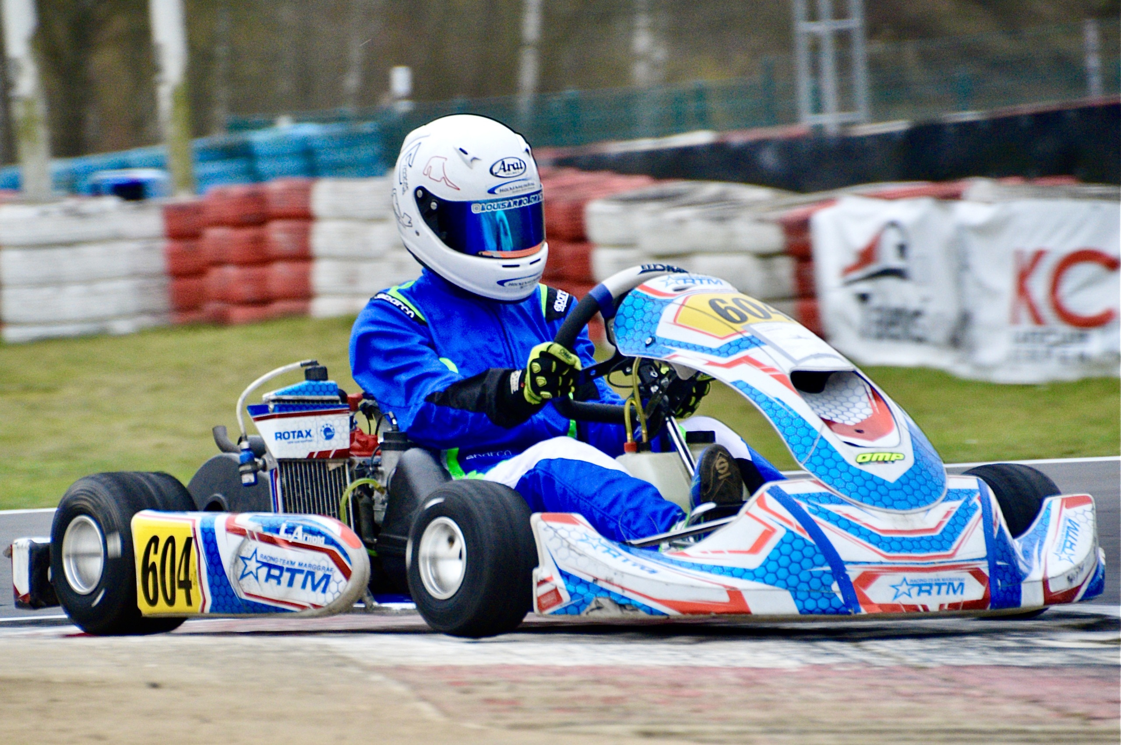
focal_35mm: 375
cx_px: 560
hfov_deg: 5.5
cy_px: 372
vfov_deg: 3.7
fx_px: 11666
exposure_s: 1/500
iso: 1600
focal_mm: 250
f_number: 6.3
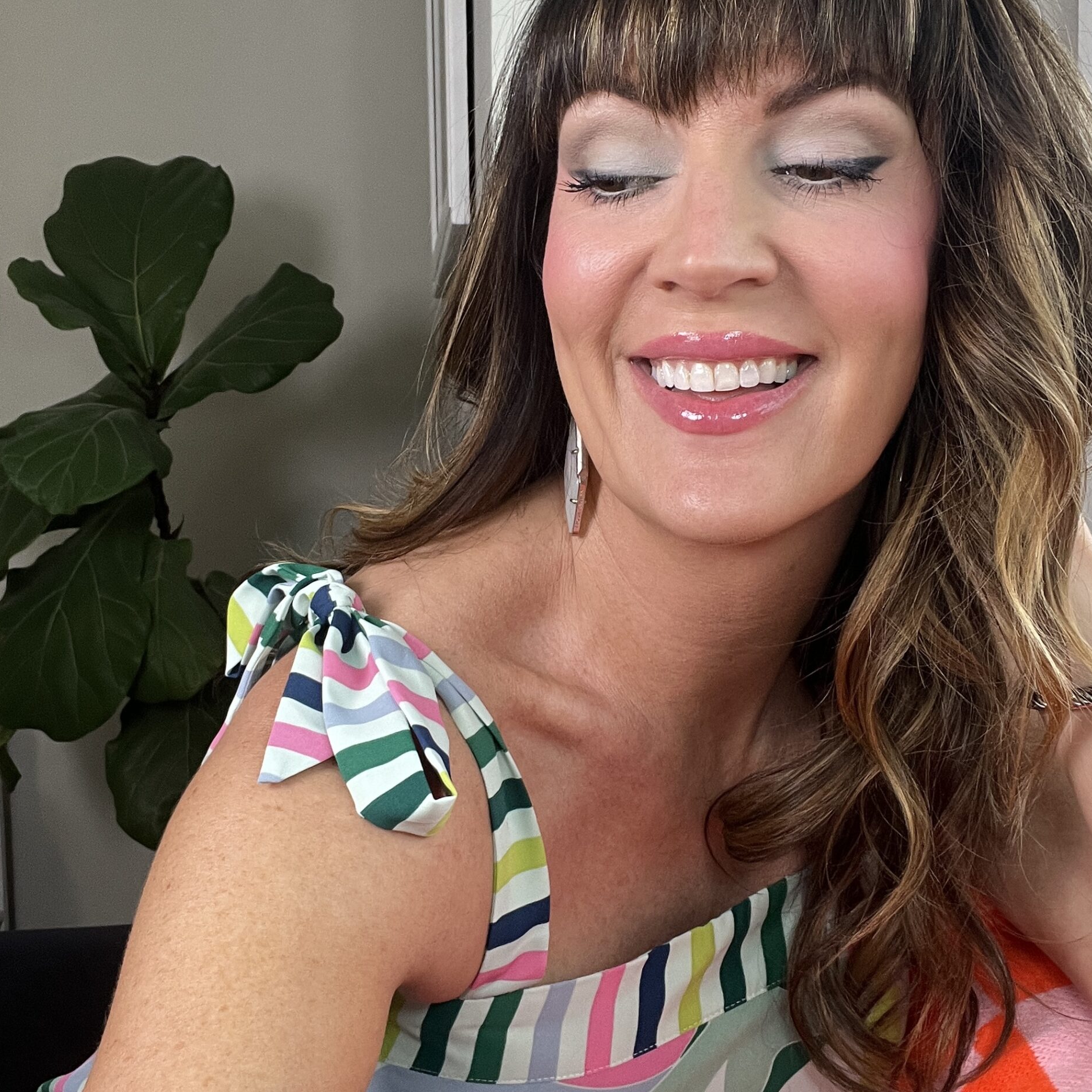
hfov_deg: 46.0
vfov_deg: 46.0
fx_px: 1285
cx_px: 553
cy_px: 602
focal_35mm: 36
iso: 100
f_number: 2.2
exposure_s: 1/60
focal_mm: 2.71
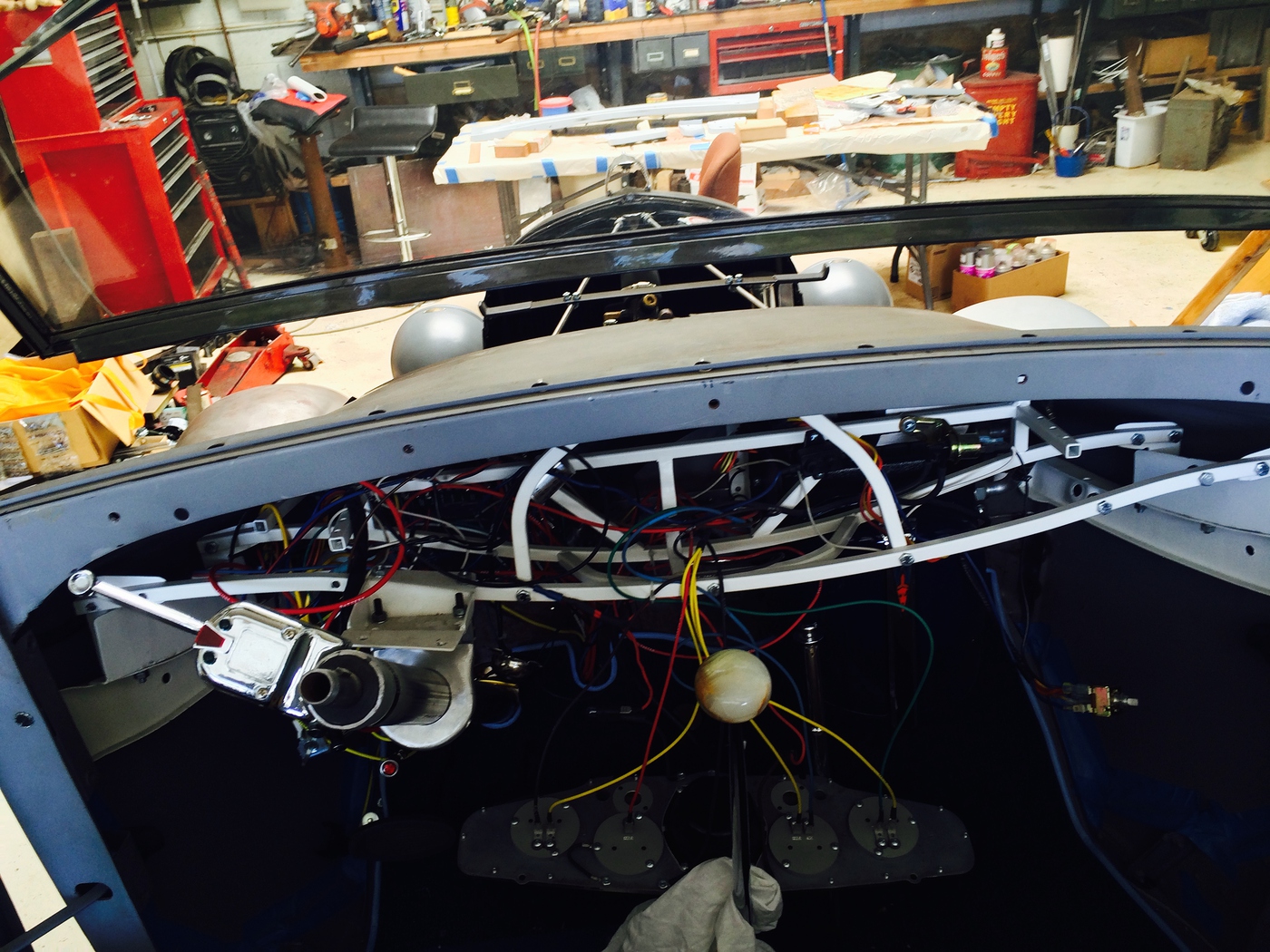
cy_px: 476
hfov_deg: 61.7
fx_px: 1064
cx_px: 635
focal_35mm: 29
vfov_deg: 48.2
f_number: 2.2
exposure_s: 1/40
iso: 40
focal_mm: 4.15
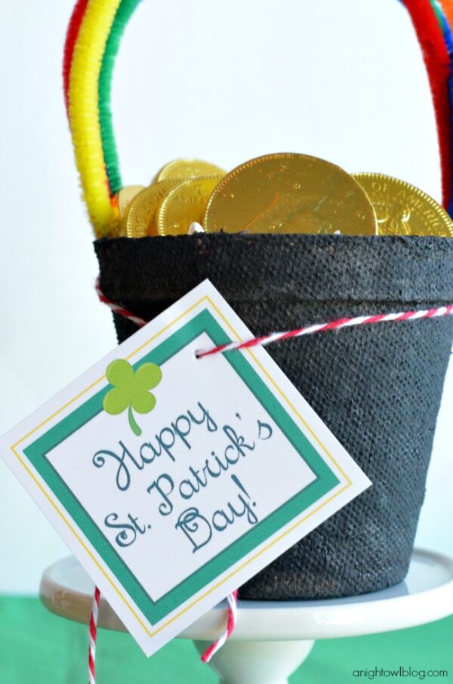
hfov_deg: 18.1
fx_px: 1422
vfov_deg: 27.0
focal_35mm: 75
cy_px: 342
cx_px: 226
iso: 3200
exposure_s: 1/40
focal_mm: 50
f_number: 7.1
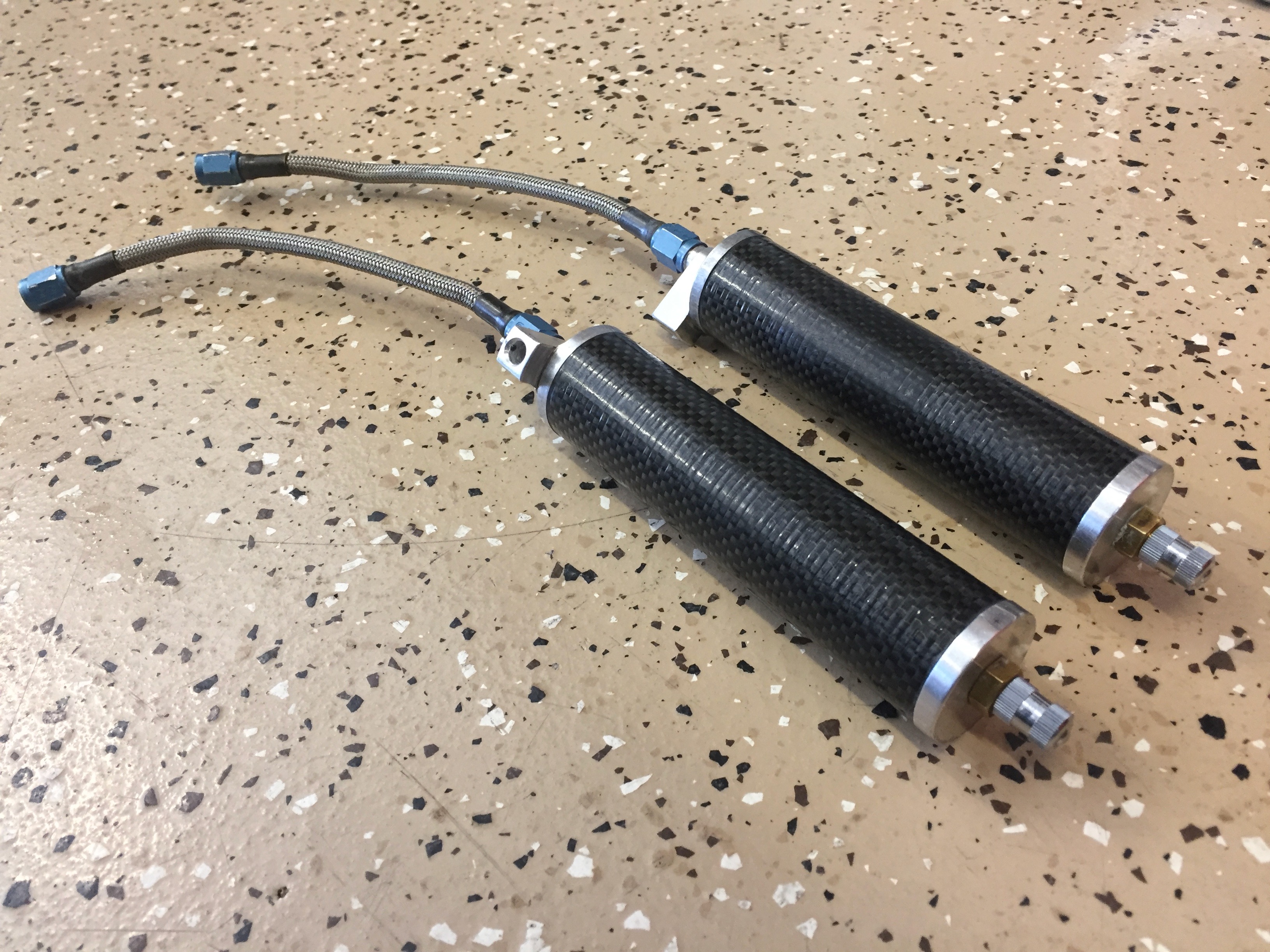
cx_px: 635
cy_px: 476
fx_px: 1064
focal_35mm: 29
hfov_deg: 61.7
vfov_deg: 48.2
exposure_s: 1/30
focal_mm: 4.15
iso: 125
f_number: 2.2
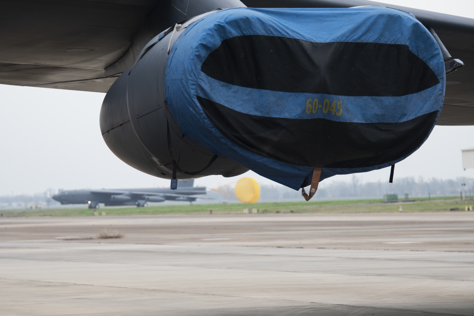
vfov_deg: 5.7
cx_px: 237
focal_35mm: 240
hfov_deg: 8.6
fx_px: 3160
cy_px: 158
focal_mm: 160
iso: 500
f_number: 5.6
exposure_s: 1/400
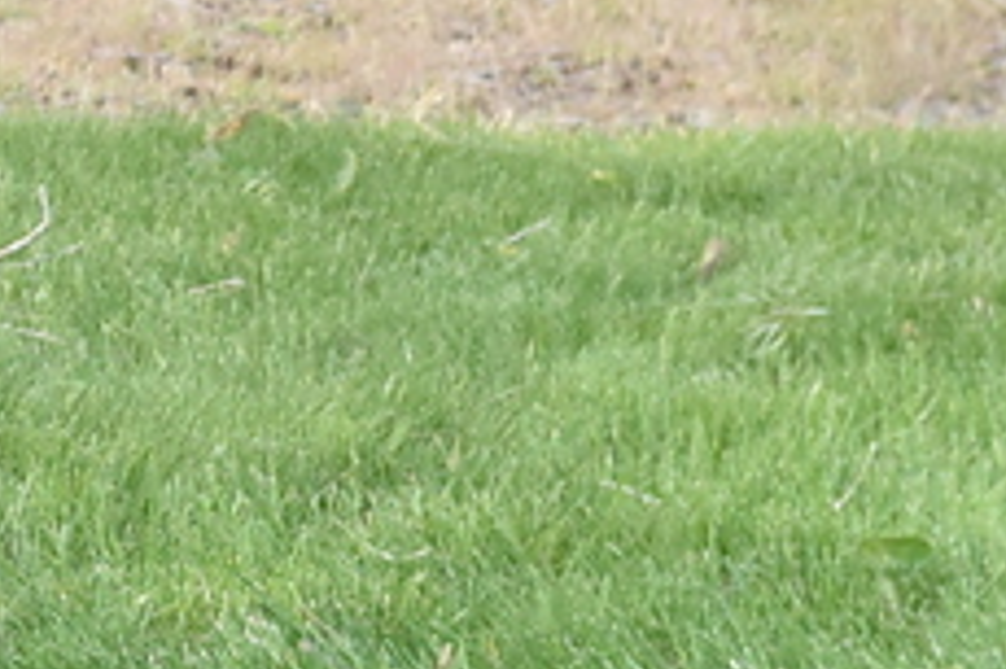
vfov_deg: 2.8
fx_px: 13627
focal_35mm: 488
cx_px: -1771
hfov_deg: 4.1
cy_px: -1425
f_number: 8
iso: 1250
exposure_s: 1/250
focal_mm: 70
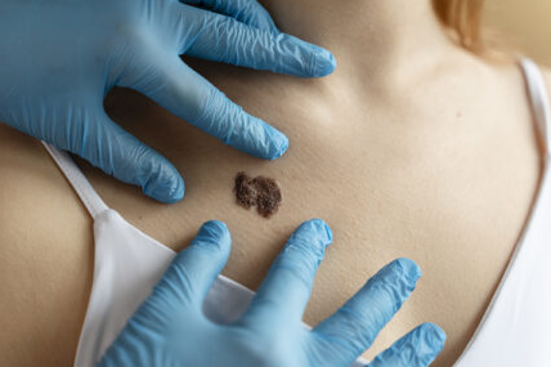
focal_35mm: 74
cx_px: 248
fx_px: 1132
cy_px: 198
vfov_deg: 18.4
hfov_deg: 27.3
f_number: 2.8
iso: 640
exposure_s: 1/250
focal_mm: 66
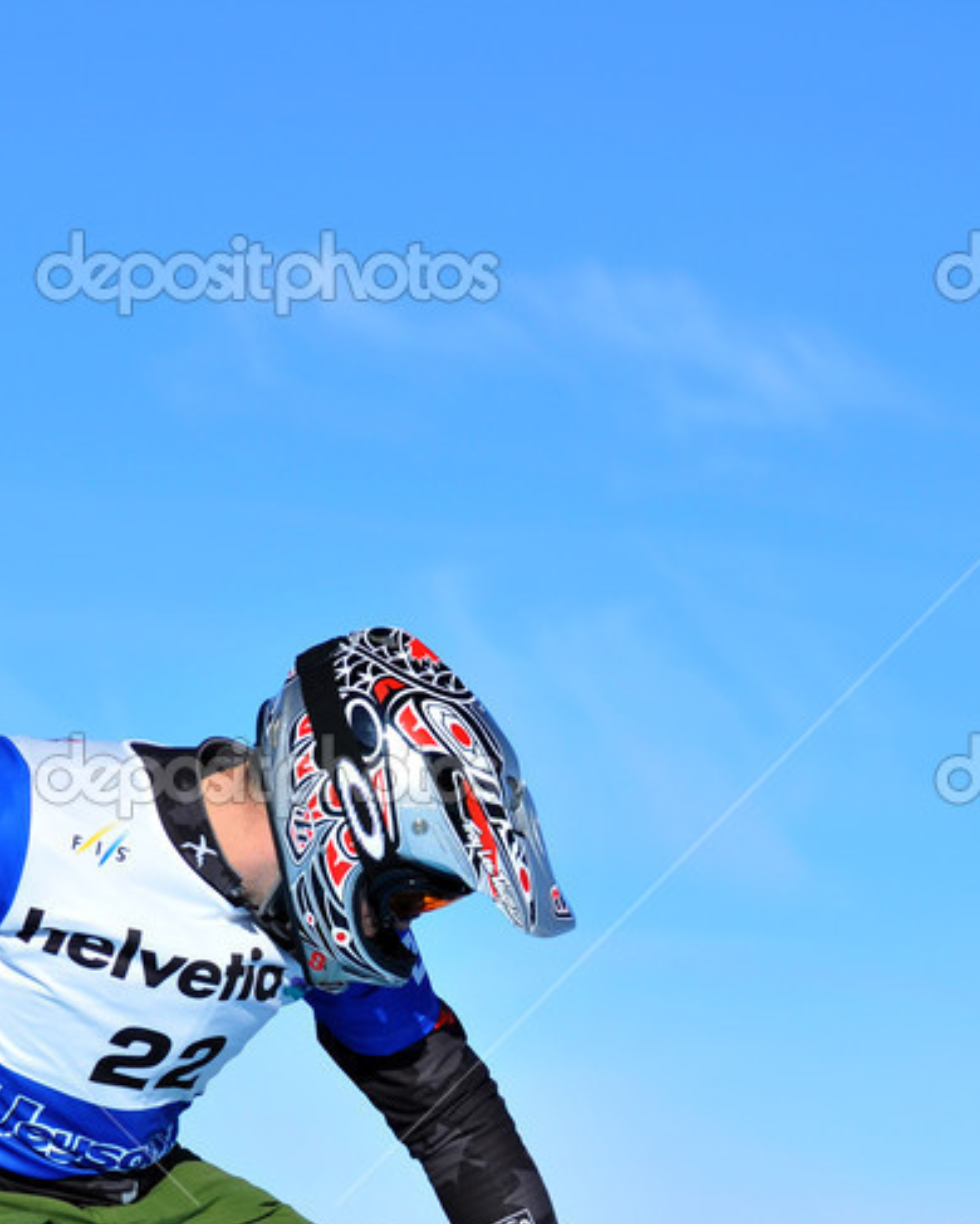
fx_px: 7500
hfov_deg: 7.5
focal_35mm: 207
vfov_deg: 9.3
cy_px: 1277
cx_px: 266
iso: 200
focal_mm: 70
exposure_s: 1/1600
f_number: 4.5
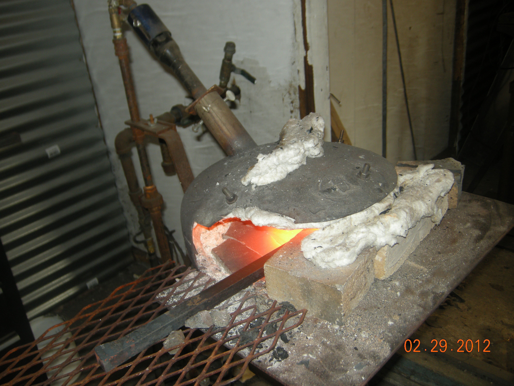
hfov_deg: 52.6
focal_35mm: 35
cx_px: 257
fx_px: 520
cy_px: 193
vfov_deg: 40.7
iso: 64
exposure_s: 1/60
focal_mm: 7.5
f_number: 2.7
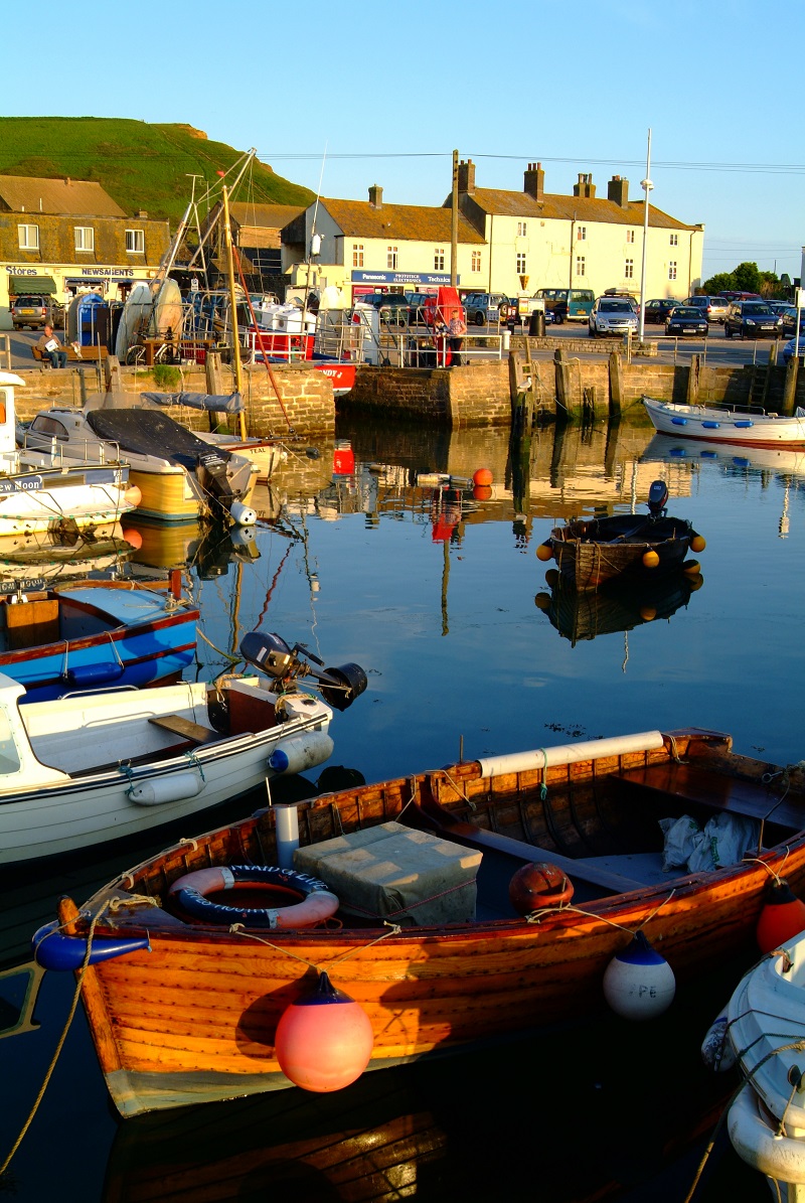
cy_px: 602
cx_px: 402
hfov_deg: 34.3
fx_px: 1304
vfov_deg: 49.5
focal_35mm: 39
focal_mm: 26
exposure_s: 1/60
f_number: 13
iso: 200
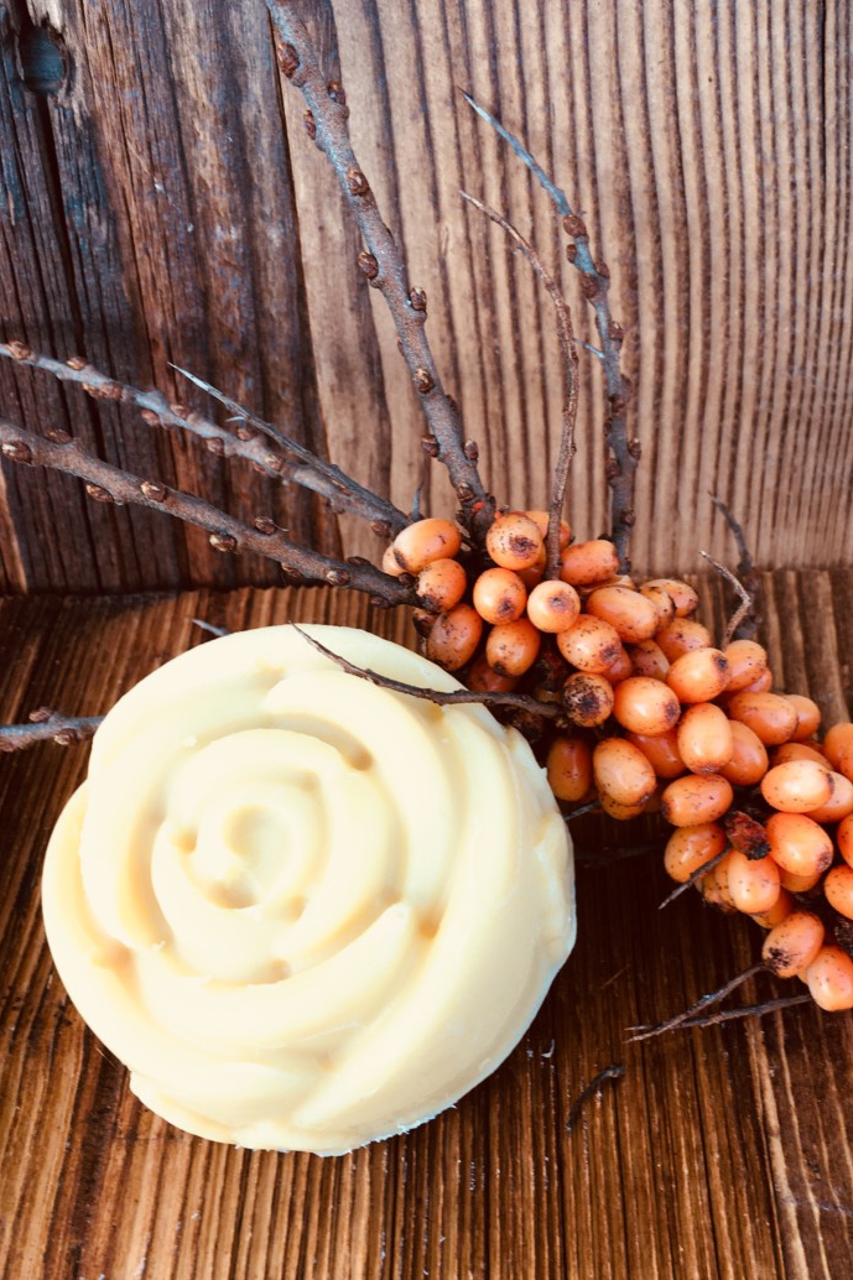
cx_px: 535
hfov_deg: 37.6
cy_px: 722
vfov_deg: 54.3
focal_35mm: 35
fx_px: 1244
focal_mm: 4.15
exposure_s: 1/50
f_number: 2.2
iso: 25
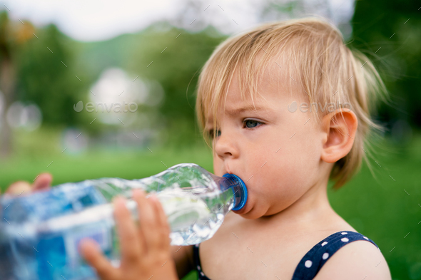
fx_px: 409
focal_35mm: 35
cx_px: 210
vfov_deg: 37.8
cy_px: 140
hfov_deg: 54.4
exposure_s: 1/4000
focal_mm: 35
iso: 100
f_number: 1.4
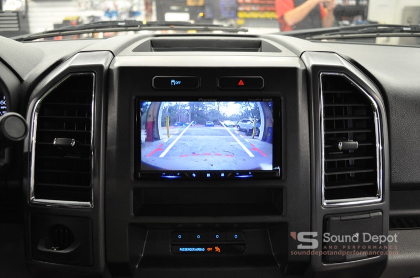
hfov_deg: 57.3
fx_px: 384
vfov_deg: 39.9
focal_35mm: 33
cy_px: 139
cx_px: 210
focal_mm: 22
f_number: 4
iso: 1600
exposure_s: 1/25
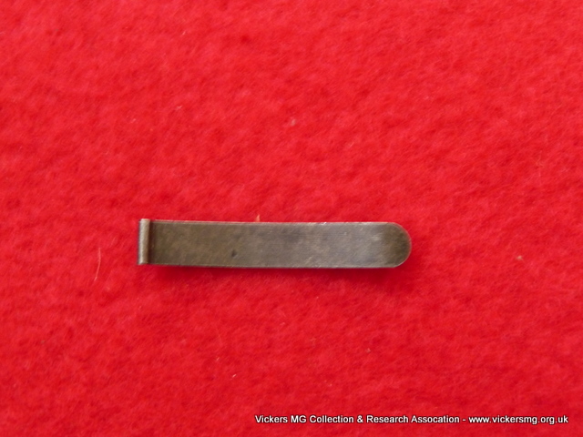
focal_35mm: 48
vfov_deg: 30.3
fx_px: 808
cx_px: 292
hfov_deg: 39.7
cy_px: 218
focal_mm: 8
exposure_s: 1/8
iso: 400
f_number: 4.2
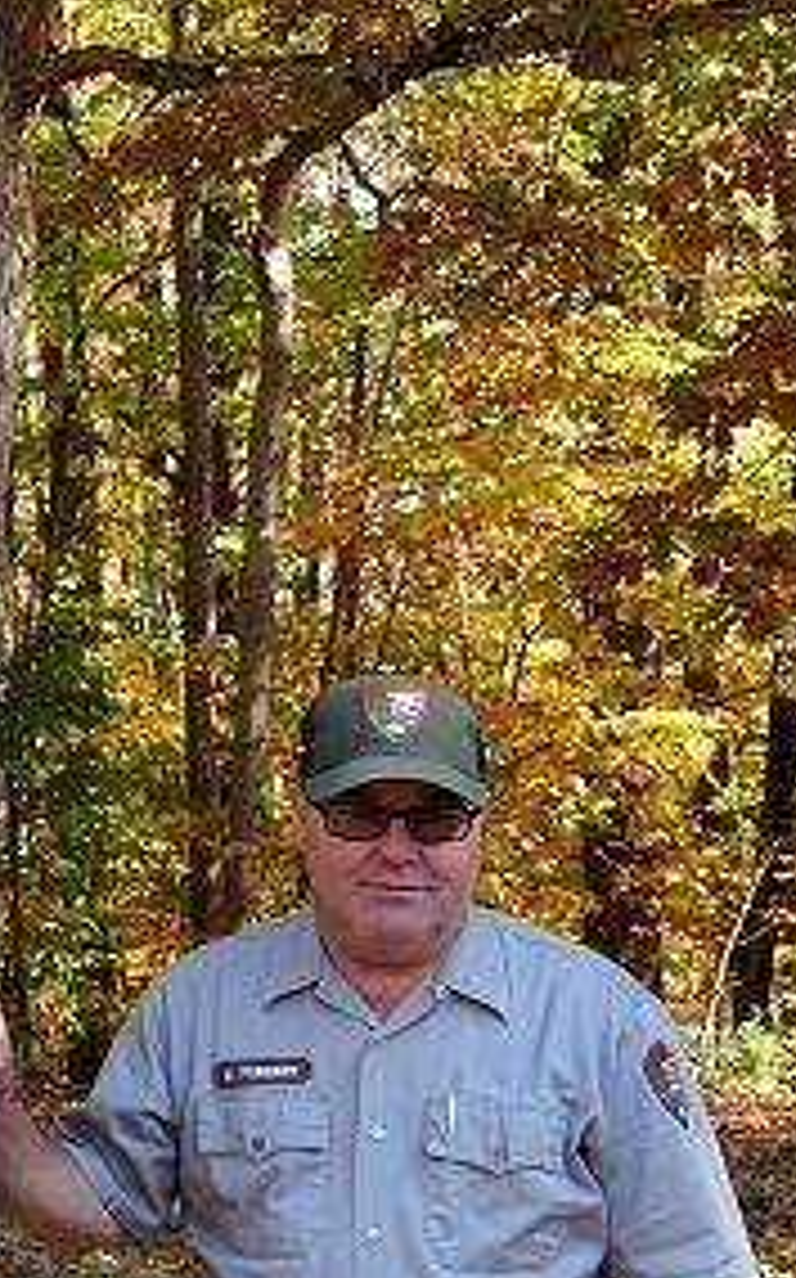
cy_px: 752
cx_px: -724
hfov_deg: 13.9
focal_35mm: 81
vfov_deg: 25.5
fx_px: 2817
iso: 100
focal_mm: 15
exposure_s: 1/160
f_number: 2.8
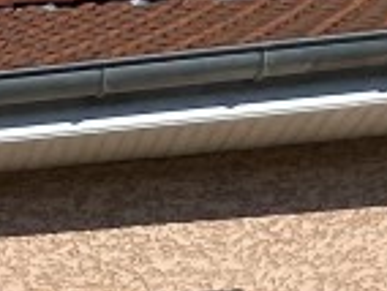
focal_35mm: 187
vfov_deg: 7.0
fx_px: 2094
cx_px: -924
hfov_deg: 8.2
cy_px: 941
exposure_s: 1/4274
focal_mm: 4.25
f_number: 1.8
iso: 32
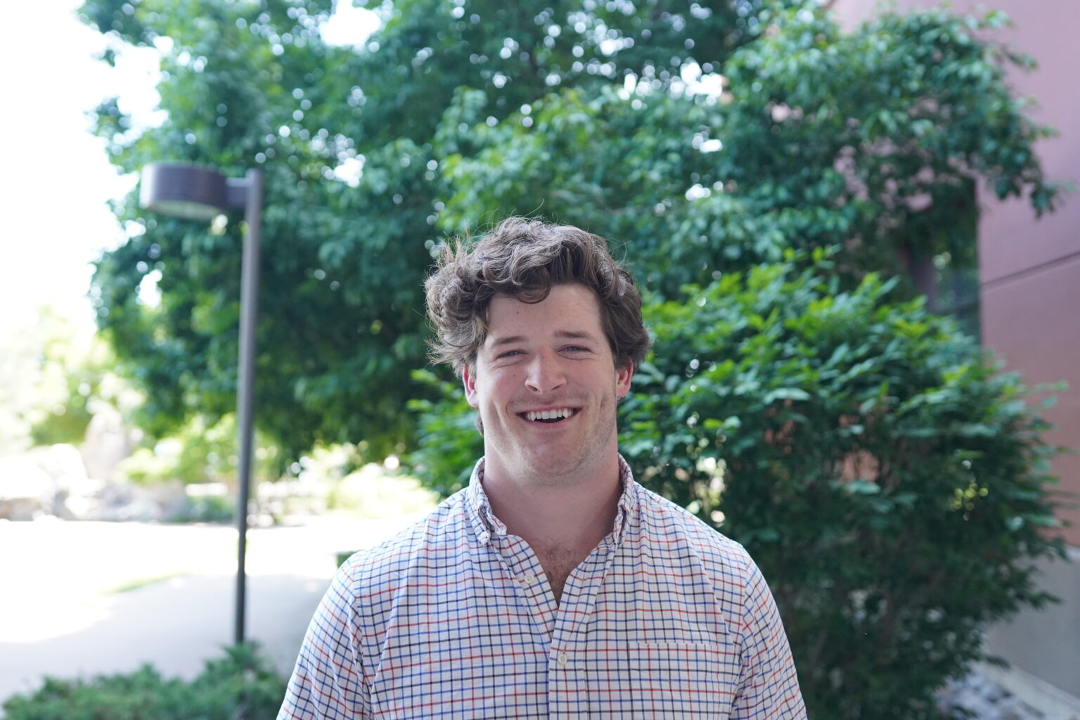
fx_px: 1050
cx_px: 540
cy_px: 360
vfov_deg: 37.9
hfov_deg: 54.4
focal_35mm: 35
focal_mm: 35
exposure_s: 1/2000
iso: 3200
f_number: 2.8
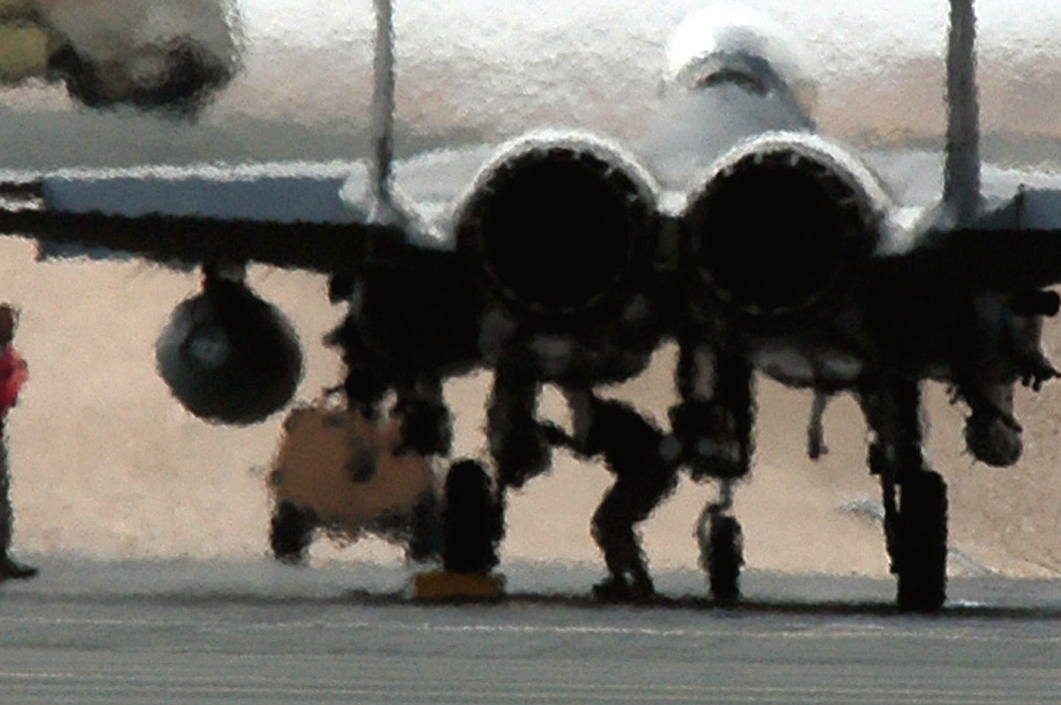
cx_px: 558
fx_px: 26378
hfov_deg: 2.3
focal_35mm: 896
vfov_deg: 1.5
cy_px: 111
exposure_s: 1/750
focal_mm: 210
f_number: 11
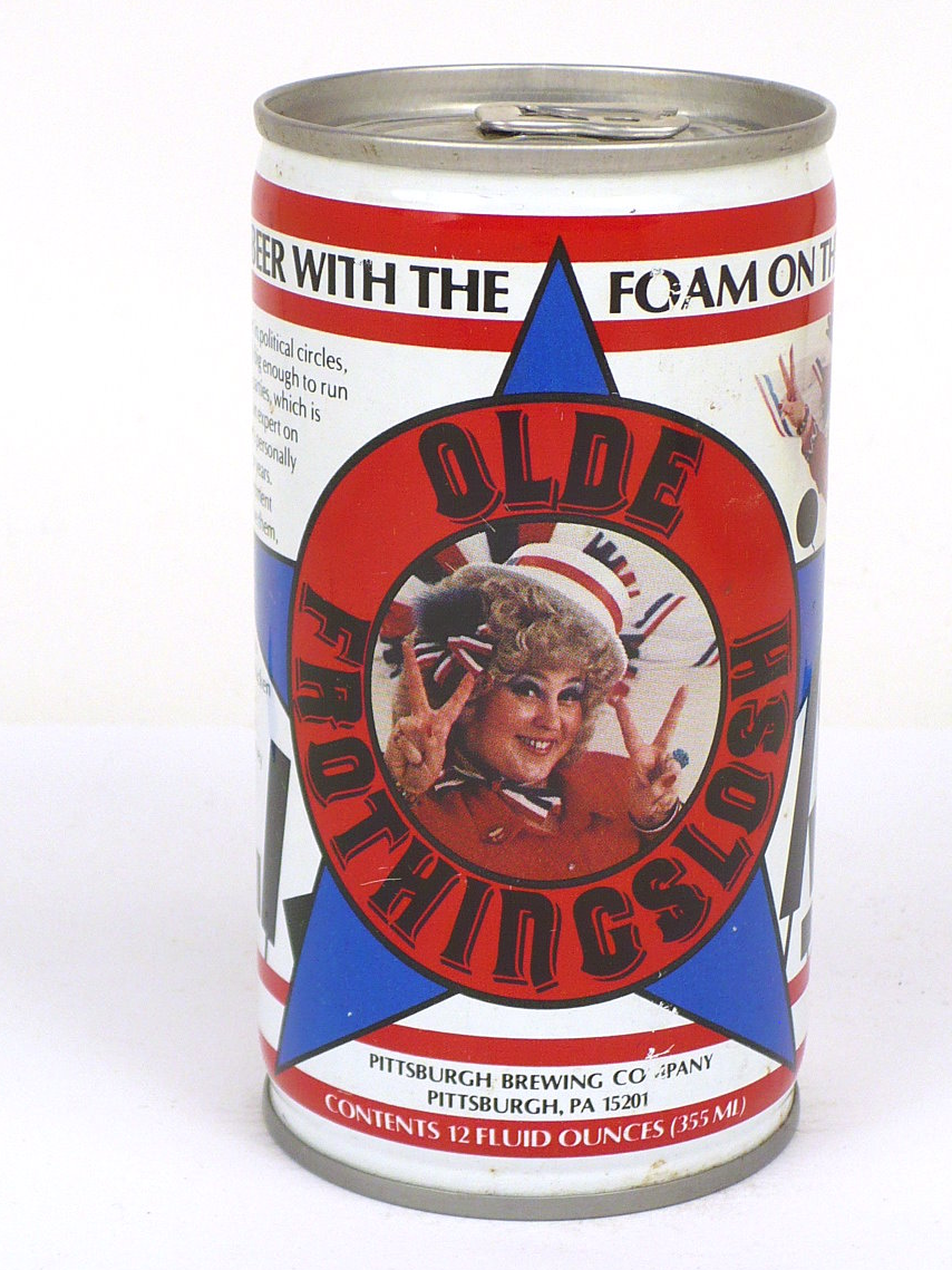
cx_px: 524
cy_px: 651
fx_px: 3668
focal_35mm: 100
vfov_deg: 19.6
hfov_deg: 14.8
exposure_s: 1/250
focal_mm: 9.9
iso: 100
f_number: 3.1
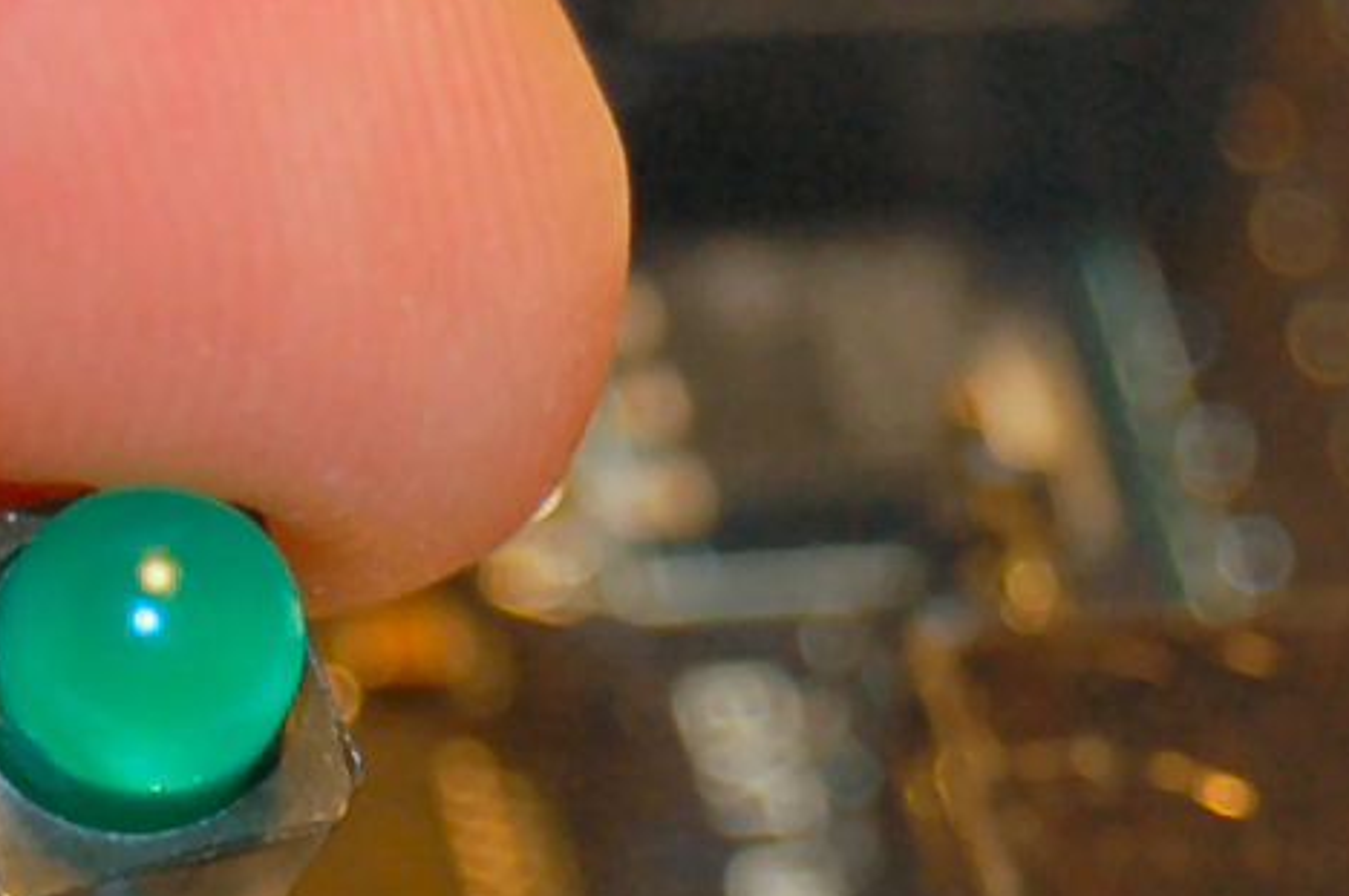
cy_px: 1086
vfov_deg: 3.4
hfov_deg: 5.2
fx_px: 14876
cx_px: 885
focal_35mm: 397
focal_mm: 55
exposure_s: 1/60
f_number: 5.6
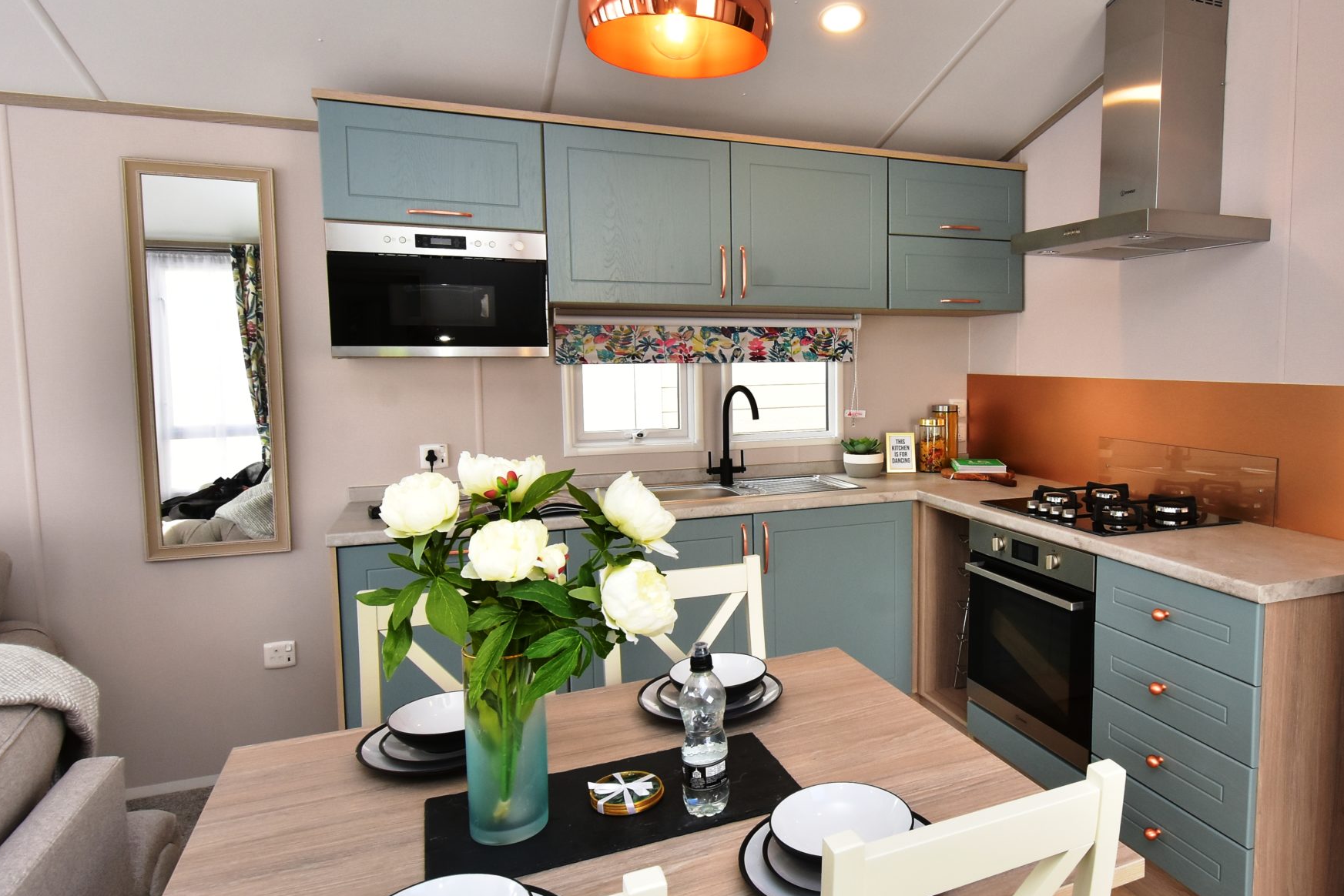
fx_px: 821
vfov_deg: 57.2
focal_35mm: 22
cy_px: 434
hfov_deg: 77.1
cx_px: 843
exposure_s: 1/80
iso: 400
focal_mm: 10
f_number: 9
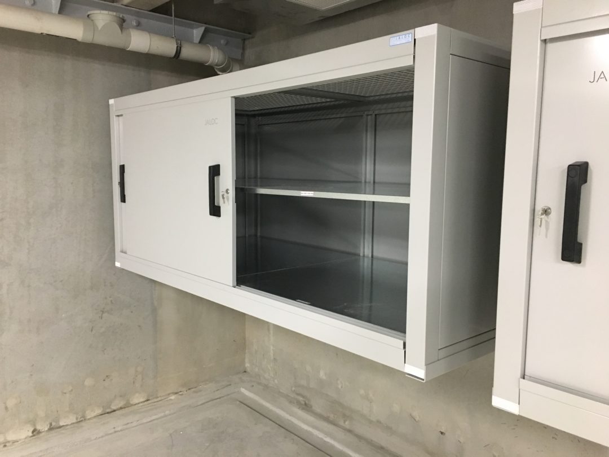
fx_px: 510
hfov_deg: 61.7
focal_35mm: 29
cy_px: 228
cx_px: 304
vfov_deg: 48.2
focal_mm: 4.15
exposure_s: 1/25
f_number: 2.2
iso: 200
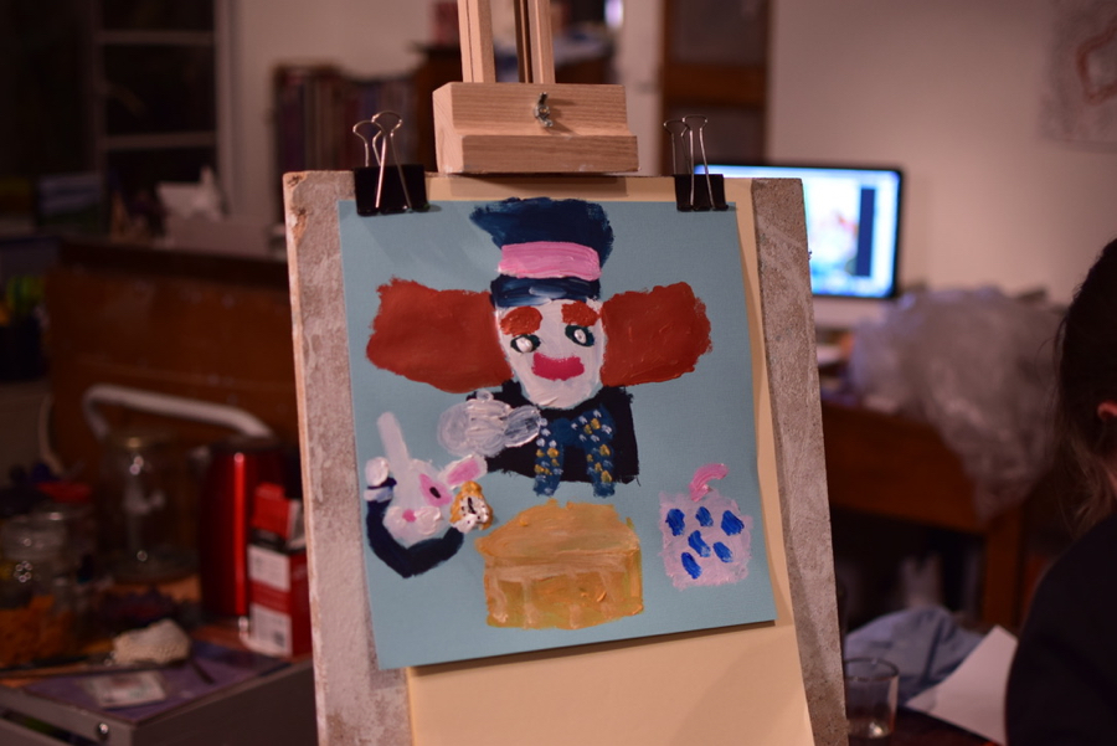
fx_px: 1630
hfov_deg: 37.8
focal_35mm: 52
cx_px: 558
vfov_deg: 25.8
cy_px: 373
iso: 400
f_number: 1.8
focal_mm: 35
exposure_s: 1/160
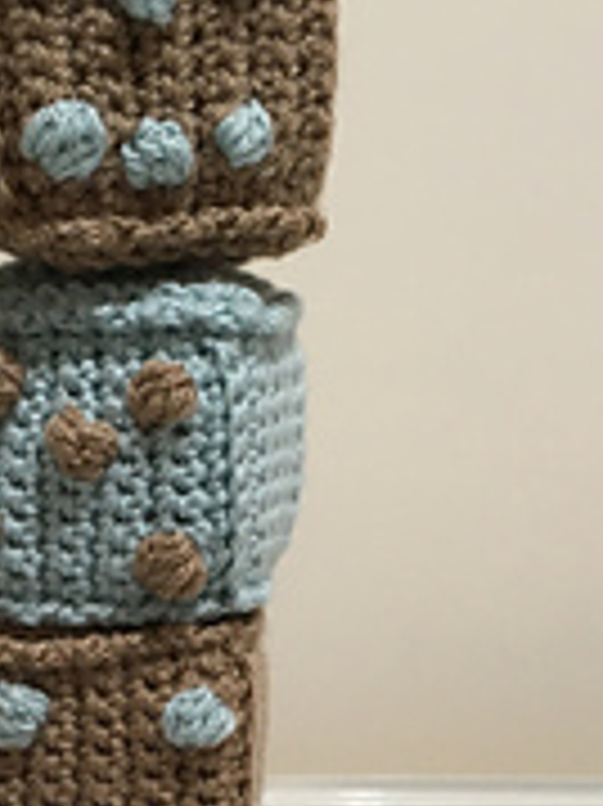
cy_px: 801
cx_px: 173
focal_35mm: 81
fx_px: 1884
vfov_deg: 23.2
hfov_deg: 18.1
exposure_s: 1/33
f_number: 2.2
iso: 80
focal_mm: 4.15
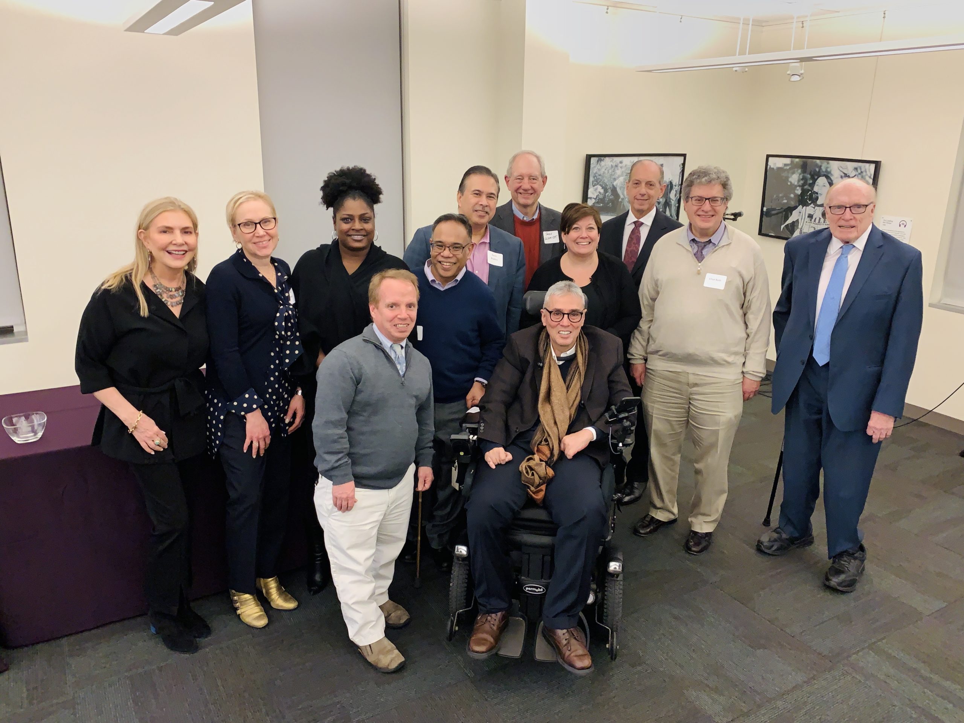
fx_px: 724
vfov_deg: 53.1
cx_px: 482
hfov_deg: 67.3
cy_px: 362
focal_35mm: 26
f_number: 1.8
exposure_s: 1/60
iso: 200
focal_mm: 4.25
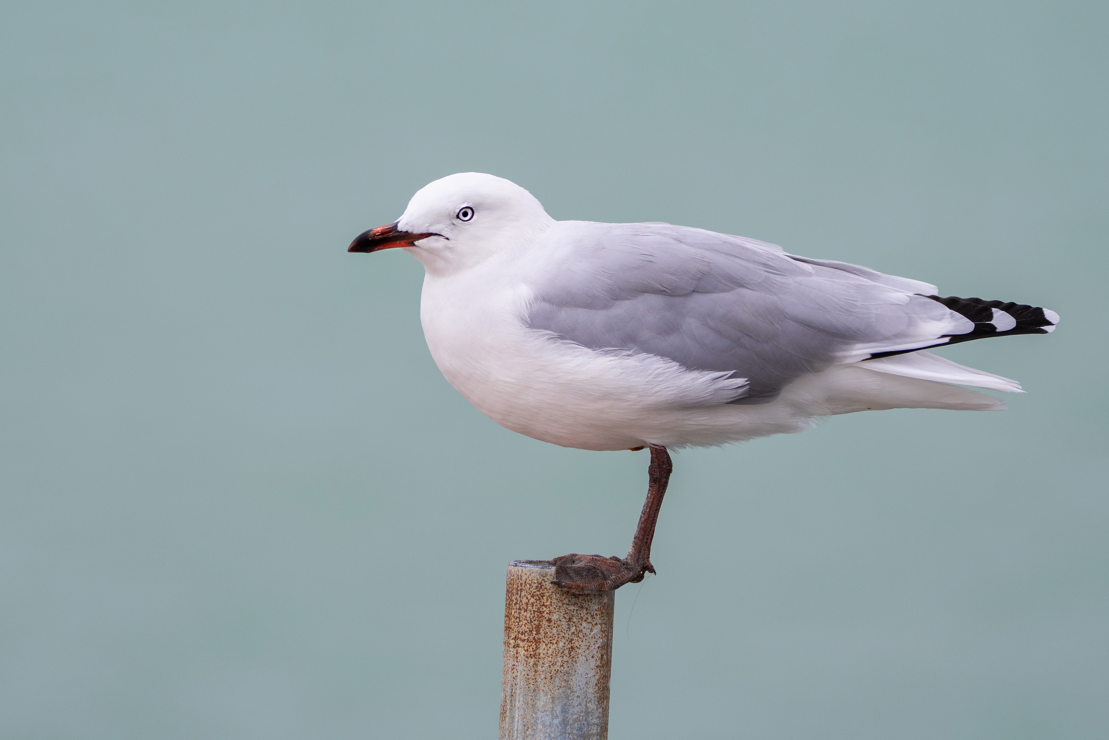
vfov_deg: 3.8
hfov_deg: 5.7
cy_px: 370
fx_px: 11089
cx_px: 554
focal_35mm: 360
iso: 280
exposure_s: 1/500
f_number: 5.6
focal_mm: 240
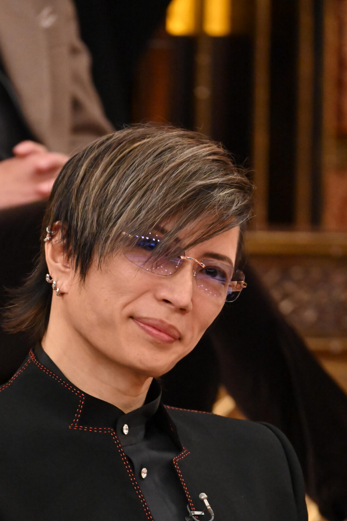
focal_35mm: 497
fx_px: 7185
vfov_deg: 4.1
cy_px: 426
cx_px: 127
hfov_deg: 2.8
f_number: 7.1
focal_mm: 300
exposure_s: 1/400
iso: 5000
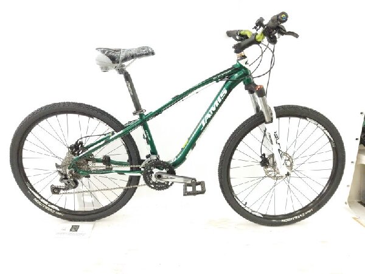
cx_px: 182
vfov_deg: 51.4
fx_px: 285
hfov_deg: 65.3
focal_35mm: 27
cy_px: 137
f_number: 1.79
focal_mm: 4.71
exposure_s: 1/300
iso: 747
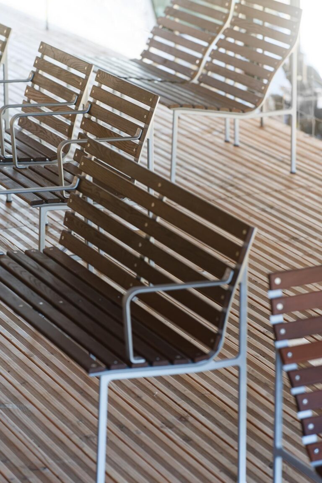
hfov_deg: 10.2
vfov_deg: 15.2
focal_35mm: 135
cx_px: 161
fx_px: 1811
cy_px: 242
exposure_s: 1/60
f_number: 3.5
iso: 200
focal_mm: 135
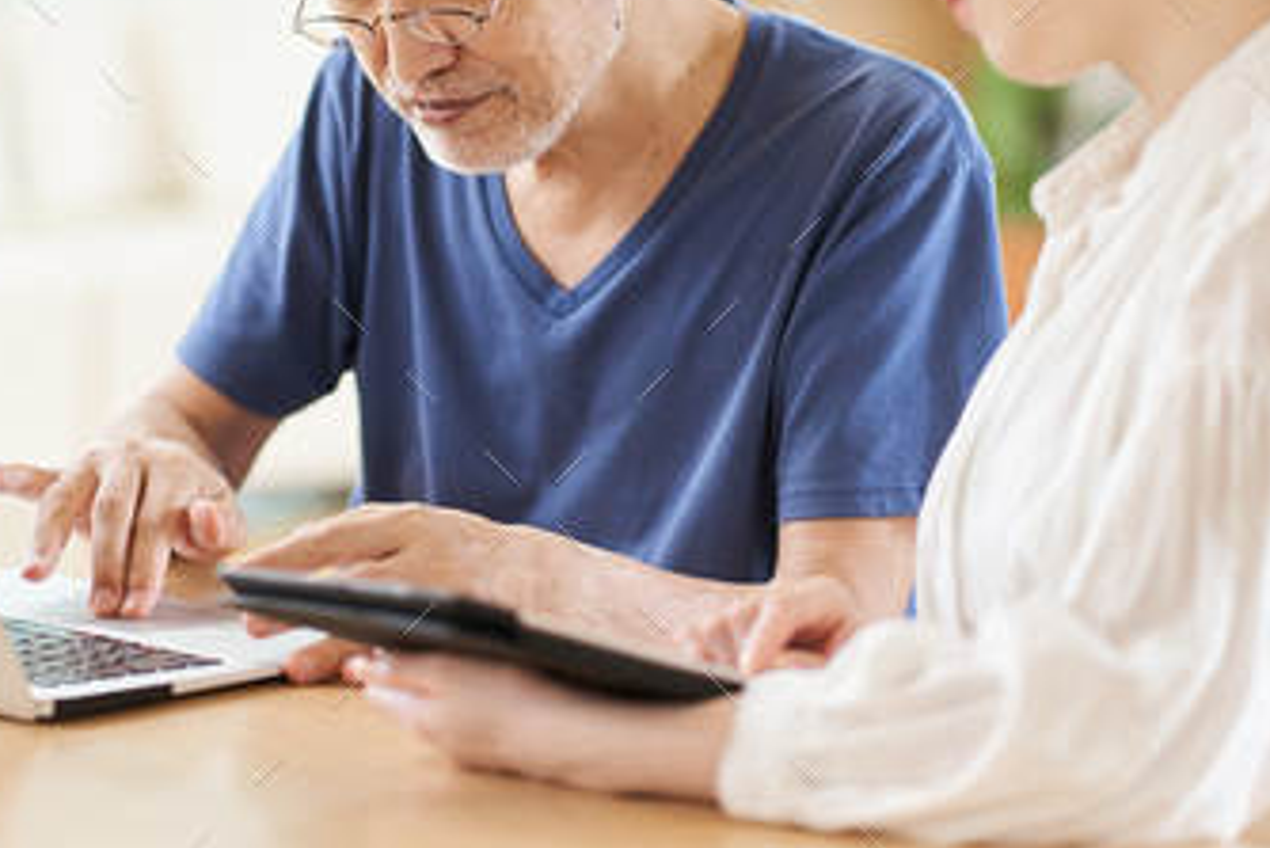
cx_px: 517
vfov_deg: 9.1
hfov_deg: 13.7
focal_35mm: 150
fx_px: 5294
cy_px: 108
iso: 200
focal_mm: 85
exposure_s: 1/100
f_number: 2
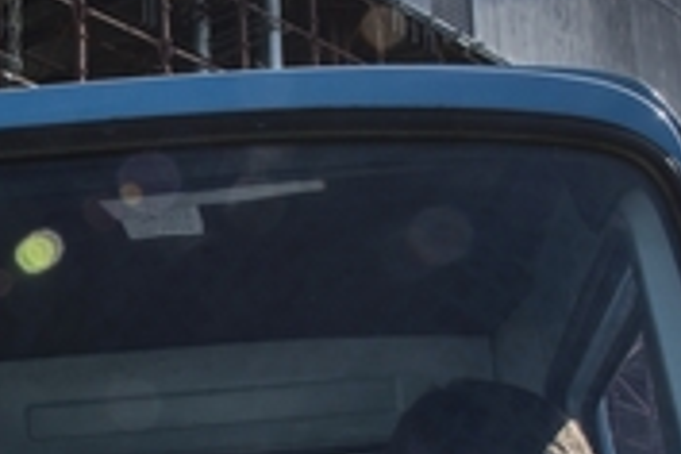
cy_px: 394
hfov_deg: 22.0
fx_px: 1589
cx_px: -173
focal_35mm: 84
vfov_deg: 16.1
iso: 360
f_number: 18
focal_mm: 24
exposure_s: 1/100
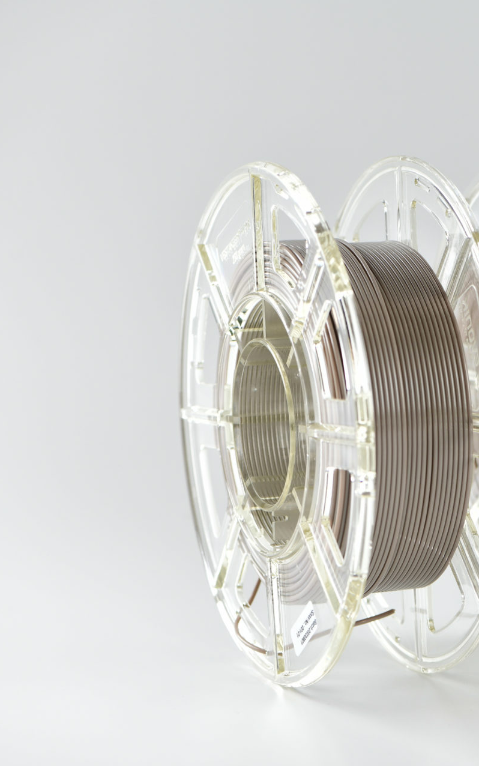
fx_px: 3361
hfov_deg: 8.1
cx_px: 541
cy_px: 383
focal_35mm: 161
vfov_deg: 13.0
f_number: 8
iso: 250
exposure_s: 1/100
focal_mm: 105
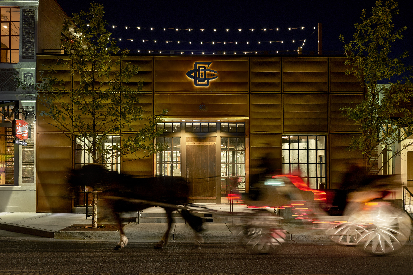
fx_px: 402
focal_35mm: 35
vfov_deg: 37.9
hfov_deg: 54.4
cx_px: 206
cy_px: 138
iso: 100
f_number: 8
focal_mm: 35
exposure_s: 1
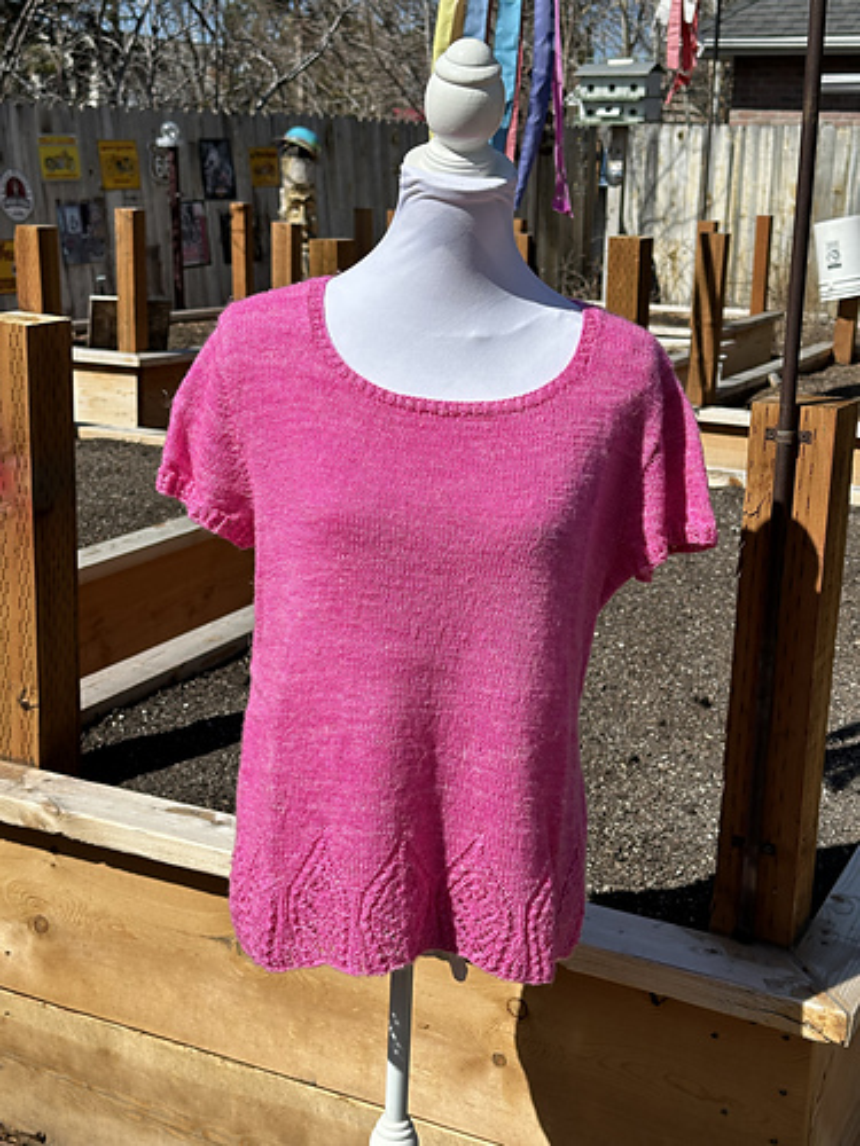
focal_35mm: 48
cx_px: 430
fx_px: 1590
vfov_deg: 39.7
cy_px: 573
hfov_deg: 30.3
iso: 64
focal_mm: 6.86
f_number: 1.78
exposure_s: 1/6211
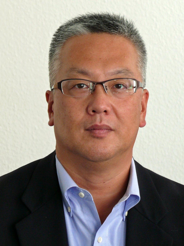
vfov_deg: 9.9
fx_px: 1418
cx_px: 92
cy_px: 123
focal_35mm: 200
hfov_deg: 7.4
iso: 100
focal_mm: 23.7
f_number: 3.6
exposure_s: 1/60
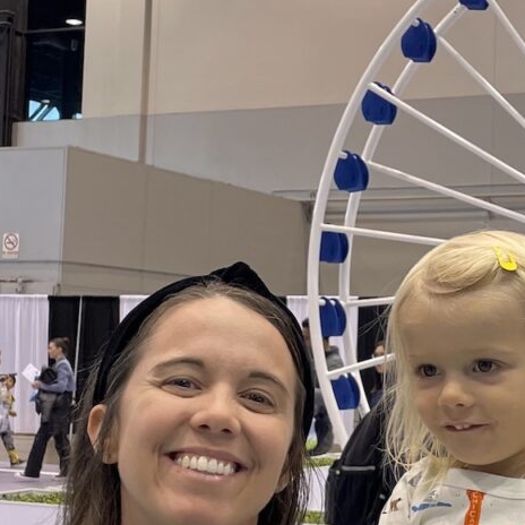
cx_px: 401
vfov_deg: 22.8
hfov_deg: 22.5
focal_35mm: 76
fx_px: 1304
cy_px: 264
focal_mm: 4.2
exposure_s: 1/120
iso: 100
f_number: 1.6
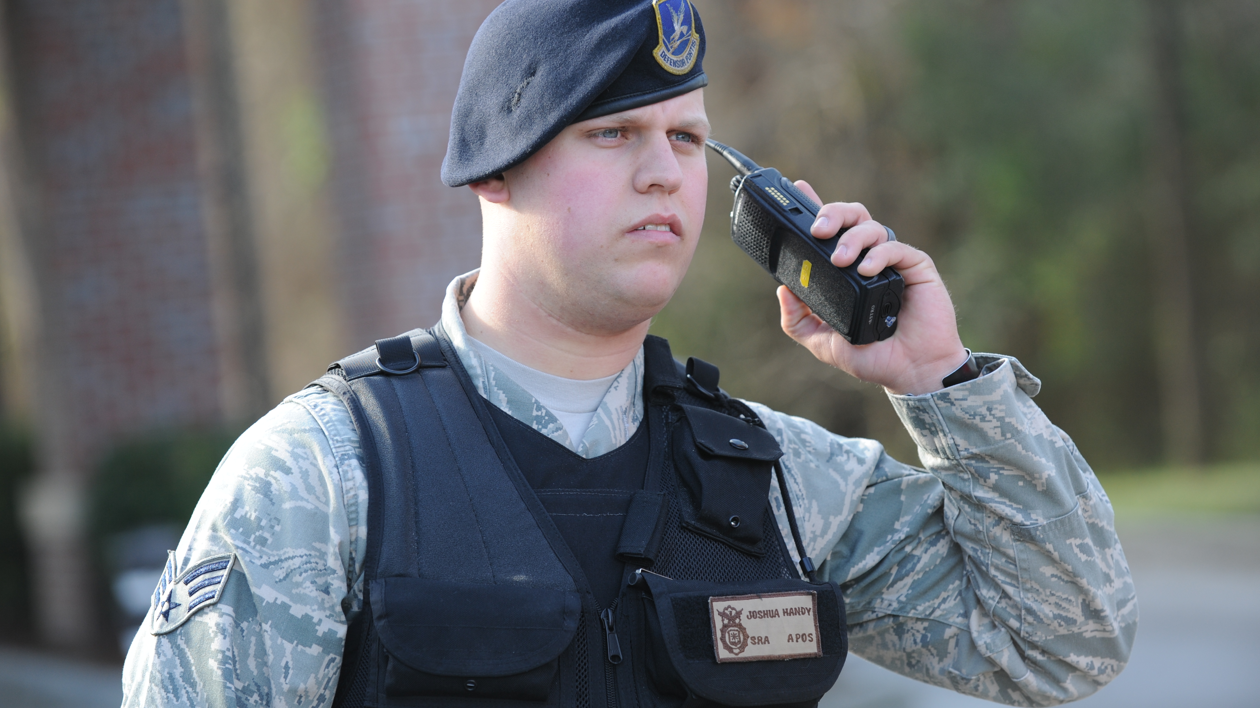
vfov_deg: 7.4
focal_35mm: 163
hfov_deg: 13.2
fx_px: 5446
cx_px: 633
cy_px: 297
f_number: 4.5
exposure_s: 1/250
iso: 400
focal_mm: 155
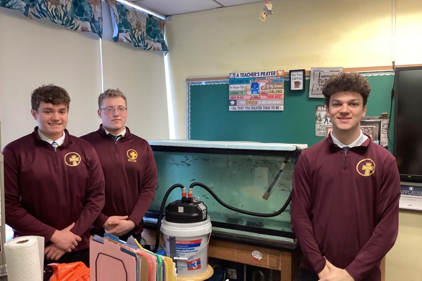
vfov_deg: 40.0
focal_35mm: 33
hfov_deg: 57.2
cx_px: 207
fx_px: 387
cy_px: 143
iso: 250
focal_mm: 3.3
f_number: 2.4
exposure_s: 1/60
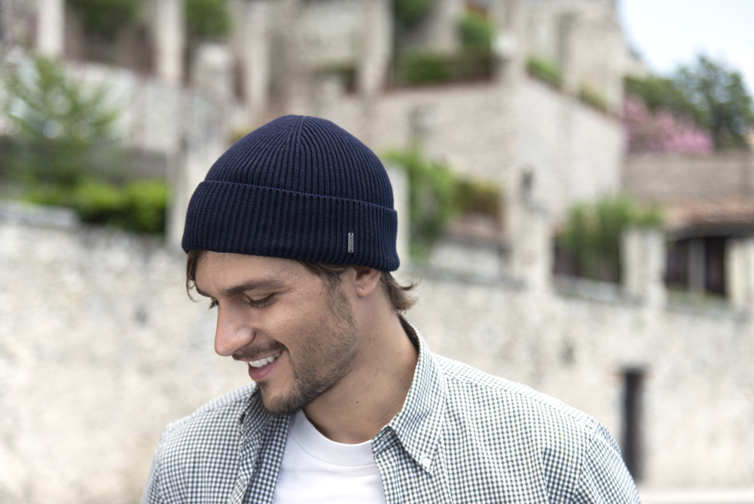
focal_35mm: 78
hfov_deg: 26.0
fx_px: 1634
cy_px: 252
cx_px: 377
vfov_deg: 17.5
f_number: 4
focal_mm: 78
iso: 100
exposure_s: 1/640
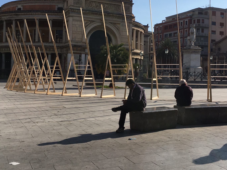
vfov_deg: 33.4
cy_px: 62
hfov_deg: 43.8
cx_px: 124
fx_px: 282
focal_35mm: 43
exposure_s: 1/2481
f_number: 2.2
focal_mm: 4.15
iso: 25
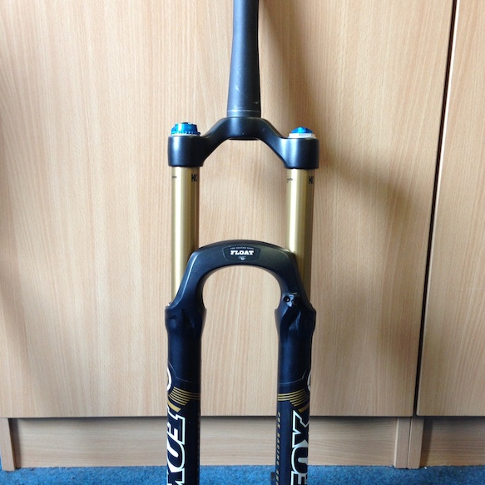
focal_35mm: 40
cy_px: 250
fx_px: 634
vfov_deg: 41.9
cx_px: 241
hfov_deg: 41.9
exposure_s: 1/20
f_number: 2.4
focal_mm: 4.12
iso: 80
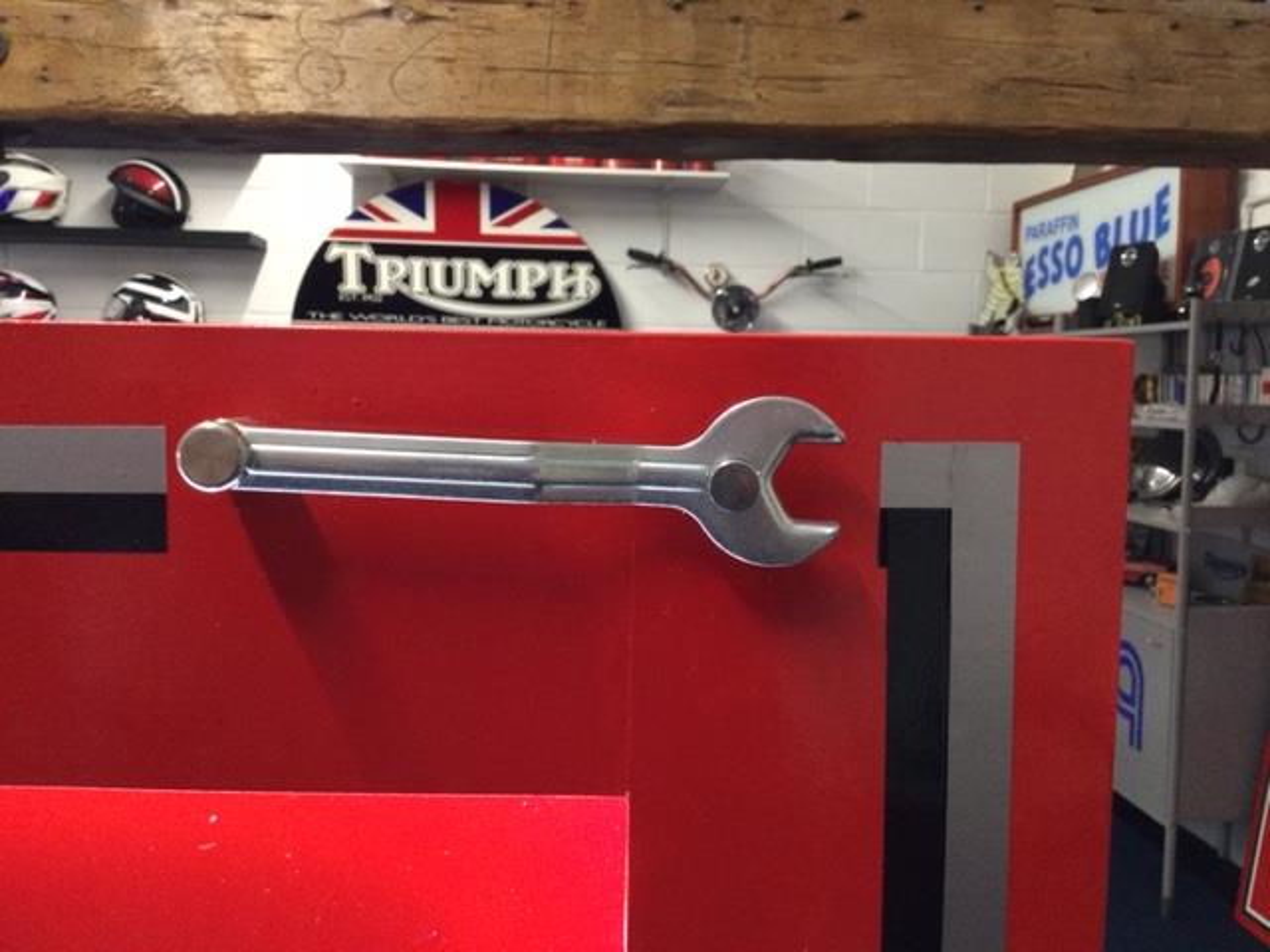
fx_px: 1137
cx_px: 635
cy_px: 476
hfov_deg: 58.4
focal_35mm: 31
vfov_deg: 45.4
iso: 200
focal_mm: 3.3
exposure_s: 1/17
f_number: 2.4
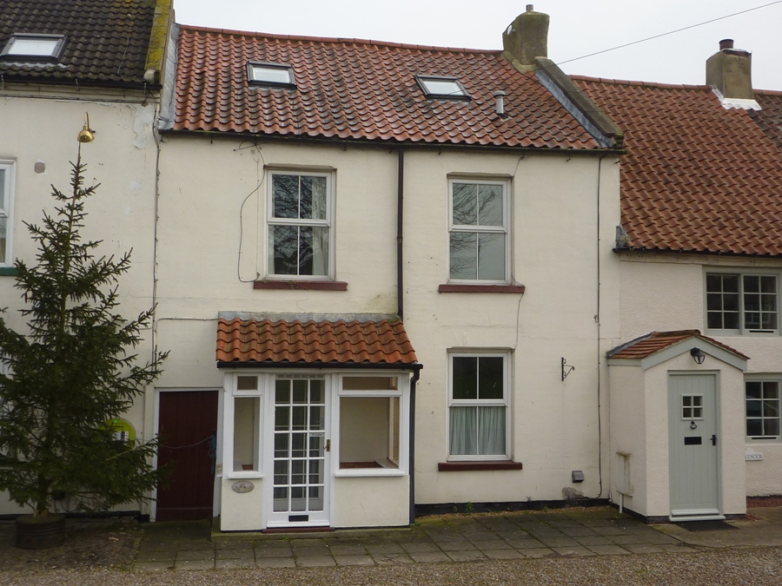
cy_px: 293
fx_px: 813
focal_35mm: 36
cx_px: 391
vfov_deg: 39.7
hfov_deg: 51.4
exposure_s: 1/400
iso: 100
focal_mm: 5
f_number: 4
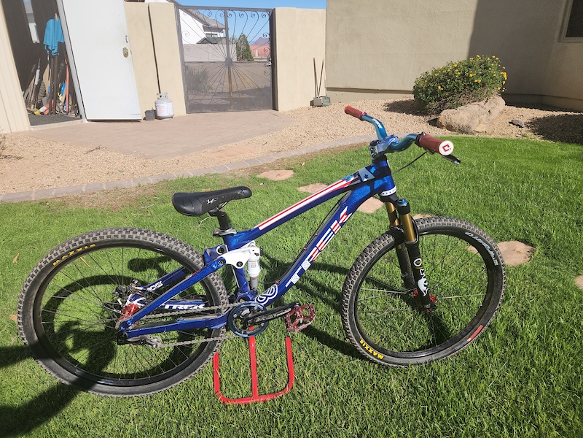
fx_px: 387
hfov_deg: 73.9
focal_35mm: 23
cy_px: 219
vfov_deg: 58.9
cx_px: 292
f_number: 1.8
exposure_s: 1/1205
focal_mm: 6.4
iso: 12
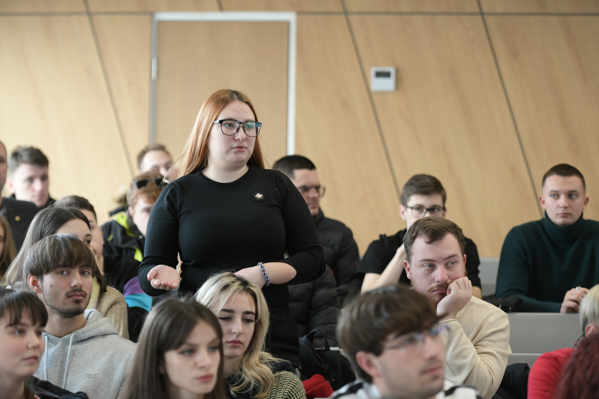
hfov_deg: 17.1
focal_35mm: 120
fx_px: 1996
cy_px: 200
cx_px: 300
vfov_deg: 11.4
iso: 1600
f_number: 3.2
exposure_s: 1/320
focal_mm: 120
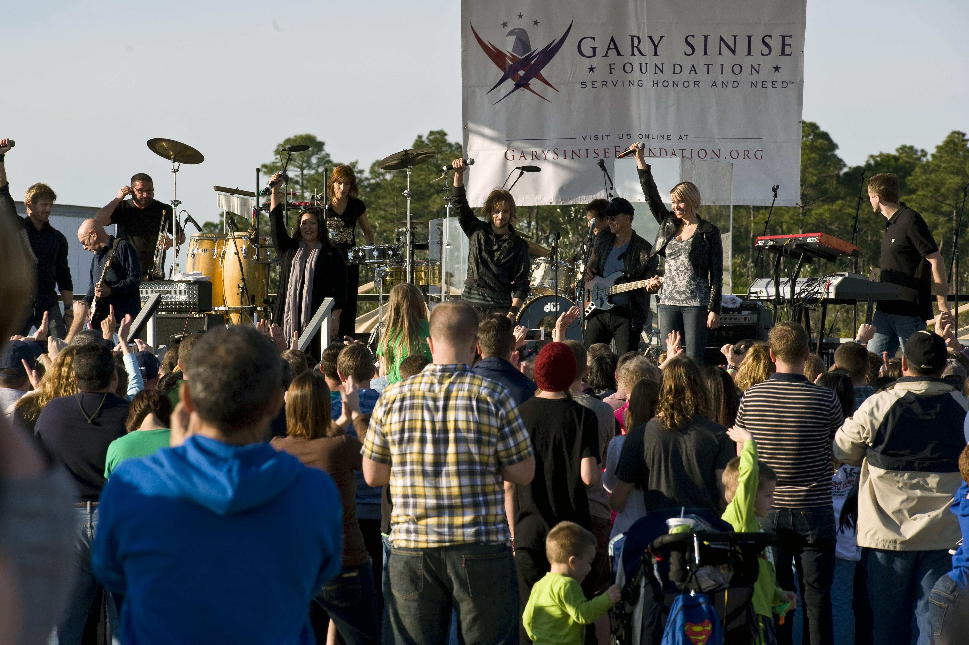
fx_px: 5380
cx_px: 484
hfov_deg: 10.3
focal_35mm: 200
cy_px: 322
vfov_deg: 6.9
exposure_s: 1/160
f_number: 13
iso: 200
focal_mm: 200
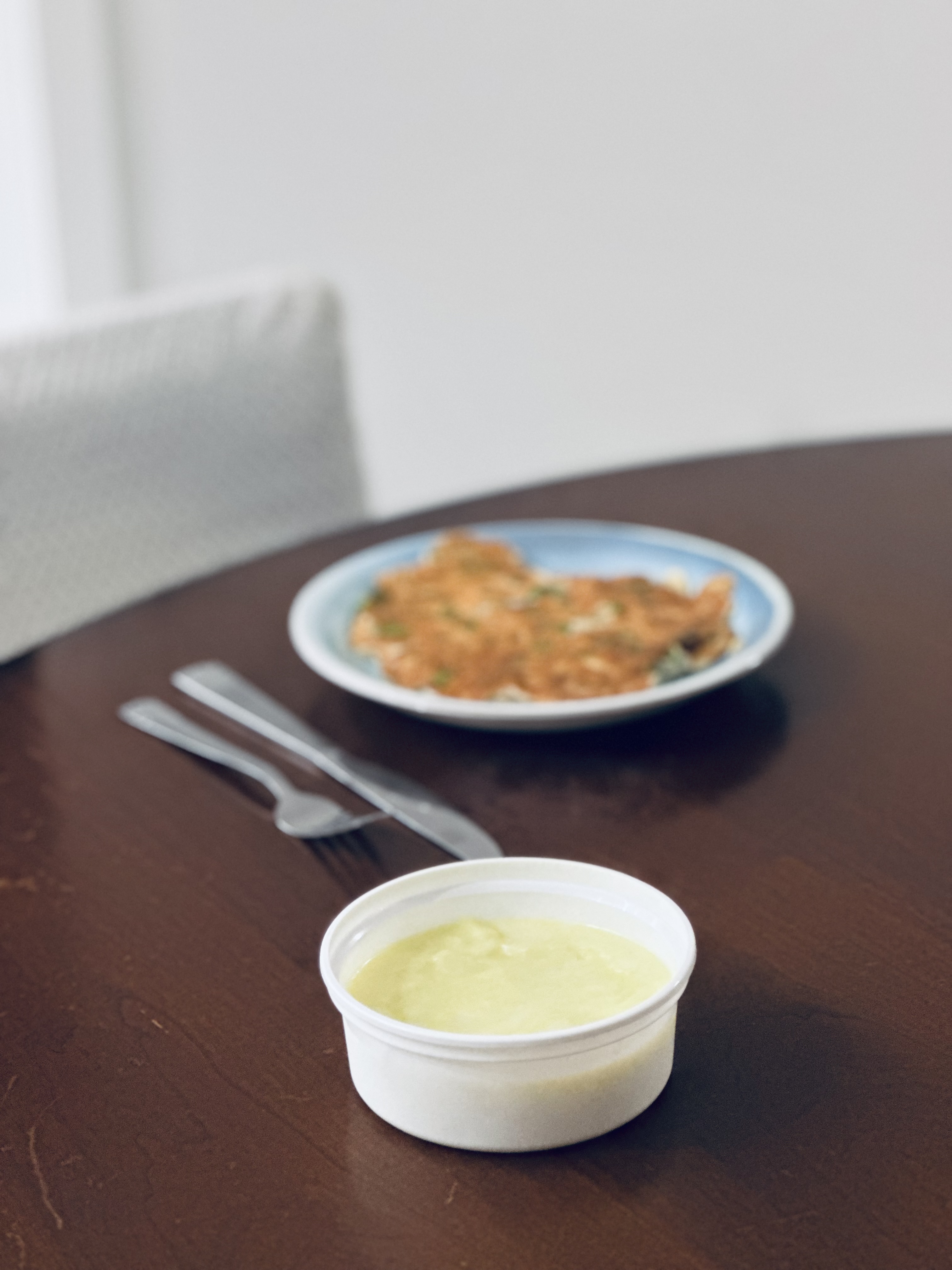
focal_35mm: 77
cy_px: 635
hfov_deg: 19.1
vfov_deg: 25.3
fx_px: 2824
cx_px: 476
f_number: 2.8
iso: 500
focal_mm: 9
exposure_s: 1/15
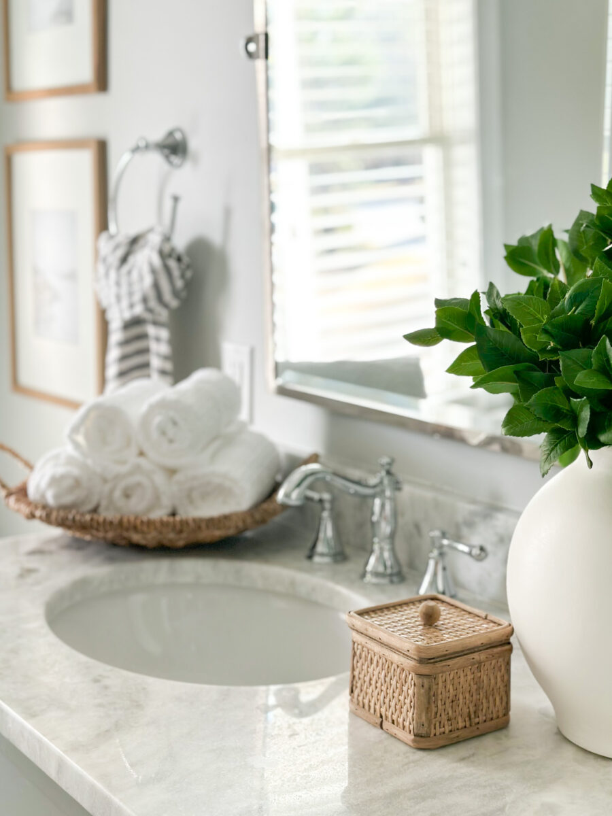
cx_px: 306
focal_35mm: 48
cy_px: 408
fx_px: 1131
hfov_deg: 30.3
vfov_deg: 39.7
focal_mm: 6.86
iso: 125
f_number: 1.8
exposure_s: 1/90
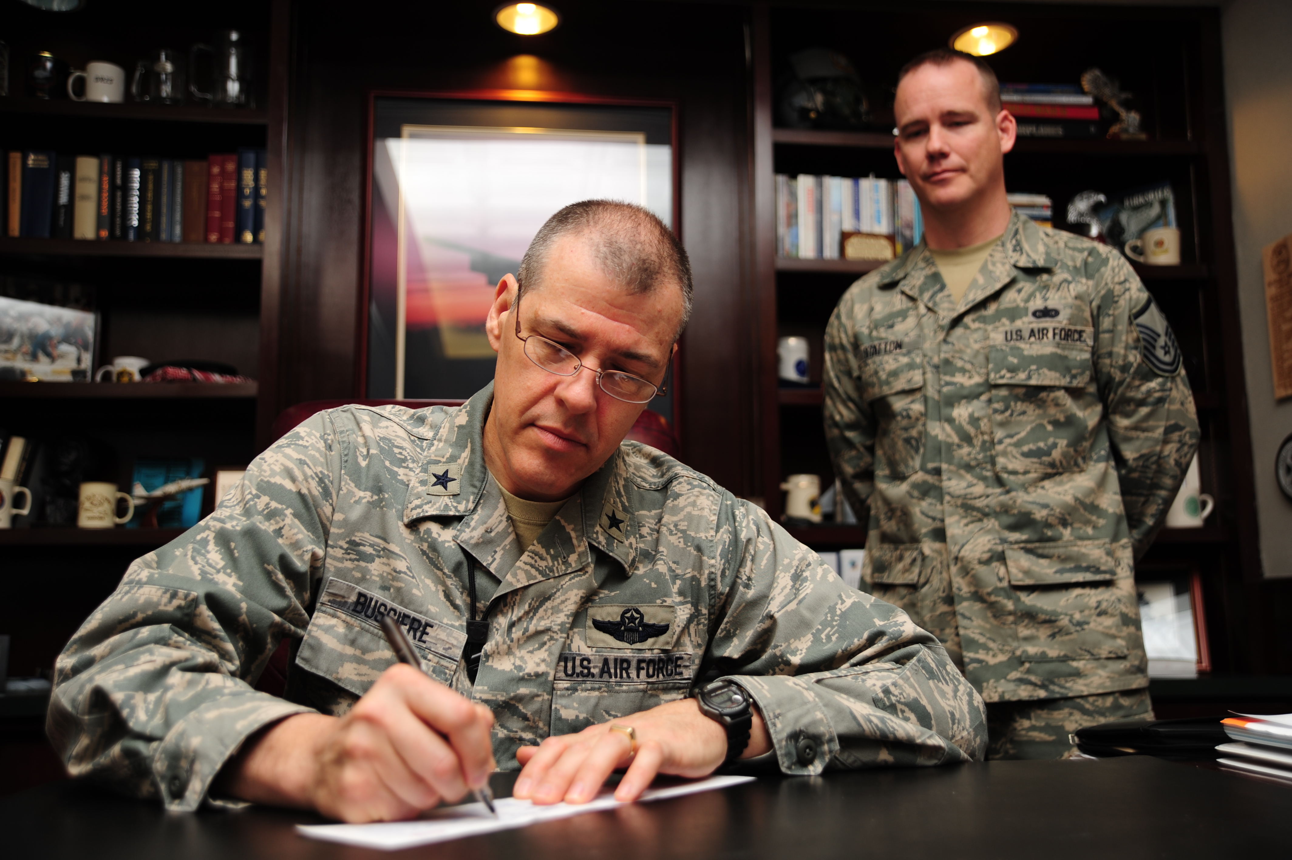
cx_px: 646
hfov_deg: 54.5
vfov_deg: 37.8
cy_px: 430
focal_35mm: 35
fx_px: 1255
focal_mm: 35
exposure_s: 1/100
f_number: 13
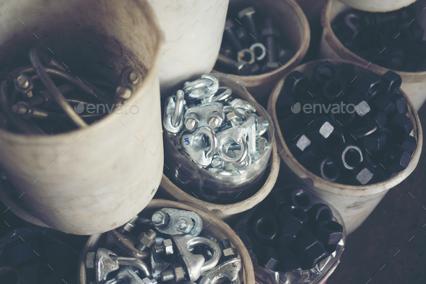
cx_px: 213
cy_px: 142
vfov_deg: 25.7
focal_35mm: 52
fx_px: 621
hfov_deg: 37.9
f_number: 1.8
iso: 100
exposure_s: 1/320
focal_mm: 35
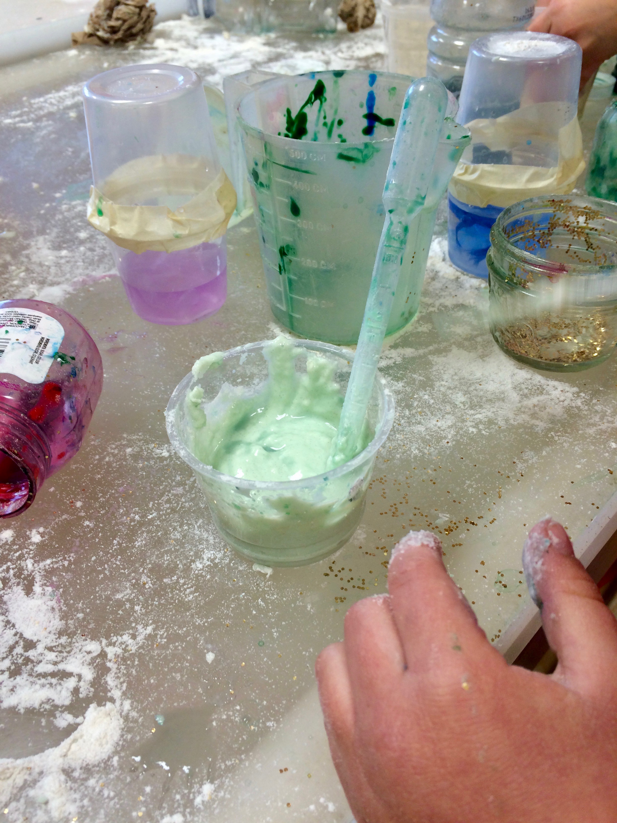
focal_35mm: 29
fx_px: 689
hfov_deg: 48.2
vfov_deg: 61.7
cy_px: 412
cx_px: 308
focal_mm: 4.15
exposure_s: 1/30
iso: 50
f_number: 2.2
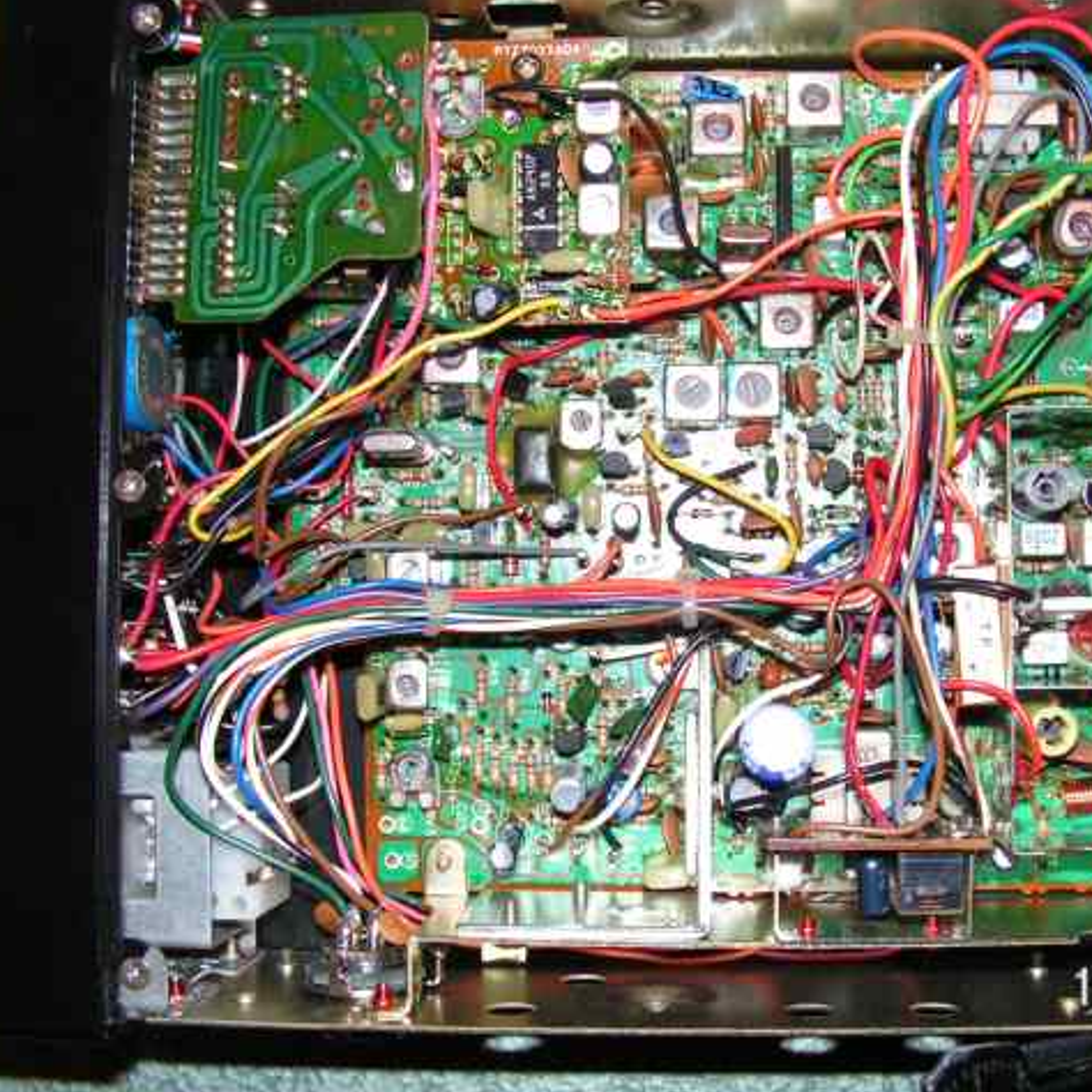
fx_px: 1535
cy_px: 541
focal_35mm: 43
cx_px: 680
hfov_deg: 38.9
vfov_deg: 39.2
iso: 200
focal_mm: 6
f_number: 4.8
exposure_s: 1/40
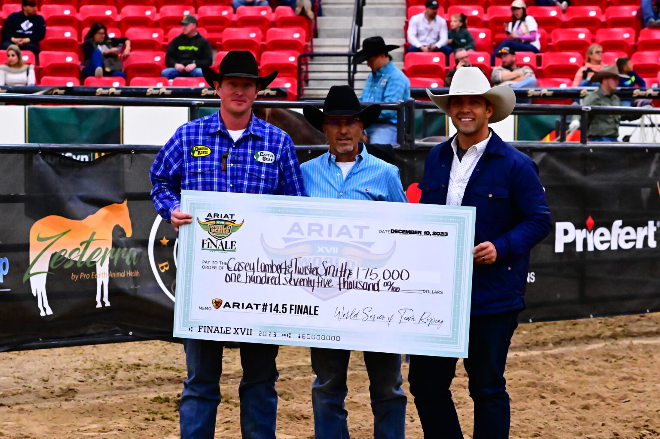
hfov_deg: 19.5
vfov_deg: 13.0
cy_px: 220
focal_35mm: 105
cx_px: 330
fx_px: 1924
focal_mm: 70
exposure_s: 1/200
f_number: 5.6
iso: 16000
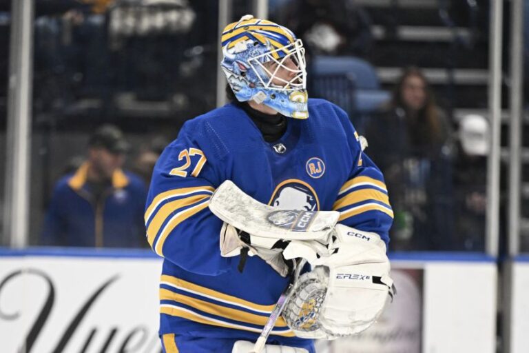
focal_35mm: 160
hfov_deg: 12.8
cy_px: 176
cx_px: 264
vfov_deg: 8.6
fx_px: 2351
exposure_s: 1/2000
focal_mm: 160
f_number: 2.8
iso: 3200
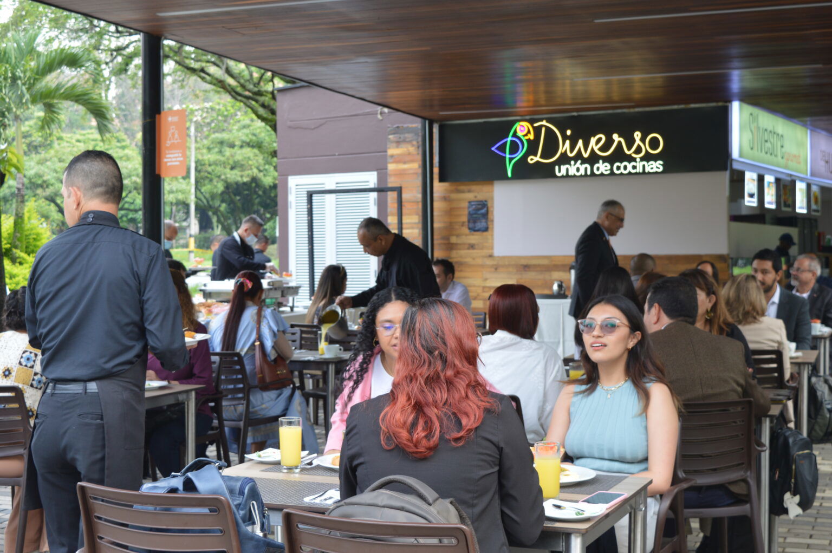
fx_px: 1247
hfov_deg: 36.9
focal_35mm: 54
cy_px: 276
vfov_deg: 25.0
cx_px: 416
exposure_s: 1/30
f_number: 8
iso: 200
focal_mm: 36
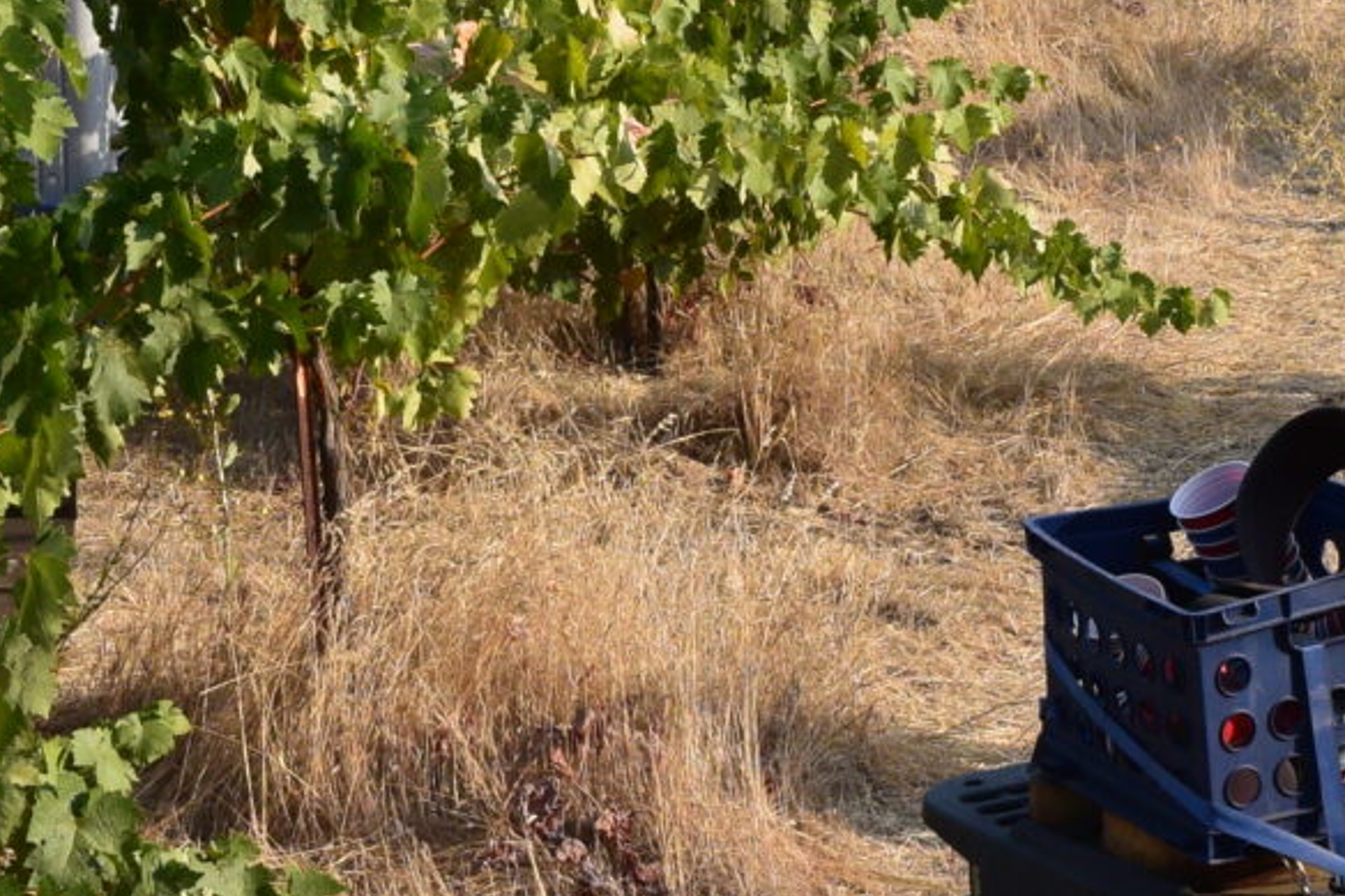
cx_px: 1405
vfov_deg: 6.0
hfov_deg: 8.9
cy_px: 93
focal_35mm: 230
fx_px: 8597
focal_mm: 35
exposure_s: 1/400
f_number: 11
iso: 400
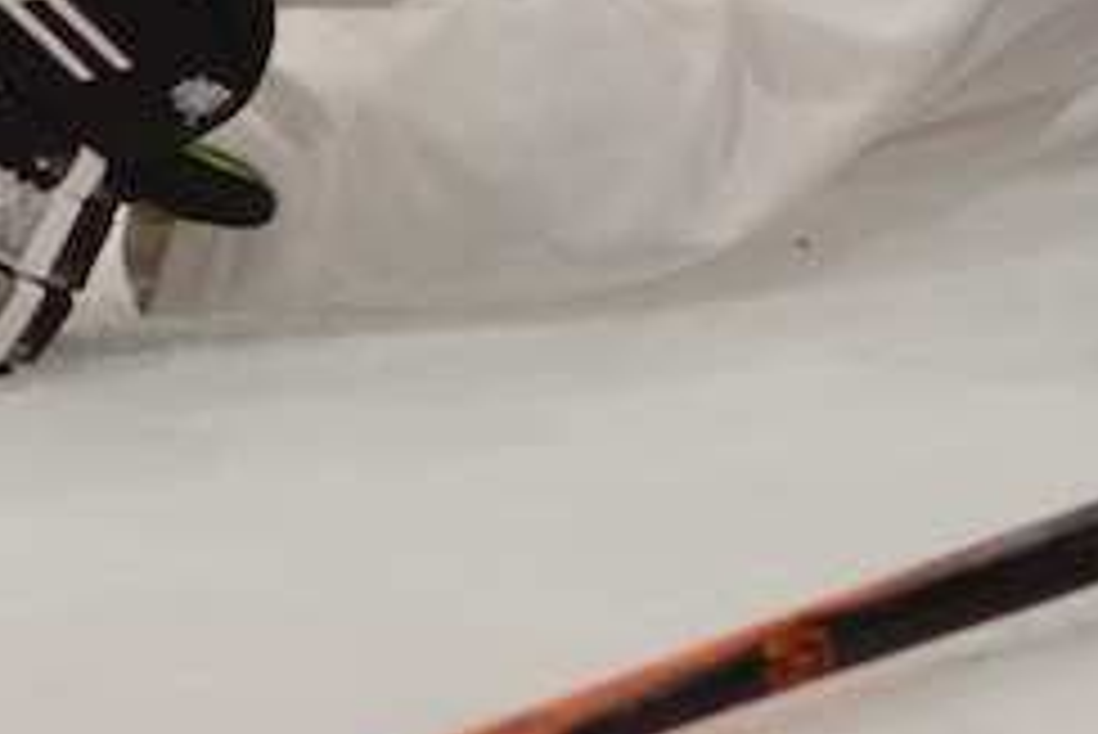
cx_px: 1436
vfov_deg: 1.9
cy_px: -619
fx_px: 21636
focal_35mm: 709
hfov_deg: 2.9
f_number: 2.8
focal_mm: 135
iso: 2500
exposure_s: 1/640
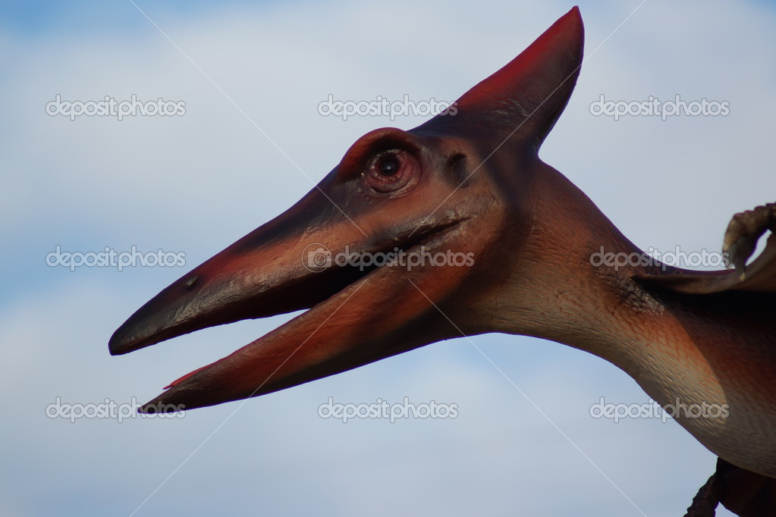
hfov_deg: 4.6
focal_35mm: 450
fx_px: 9699
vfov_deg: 3.1
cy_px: 258
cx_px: 388
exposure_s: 1/500
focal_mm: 300
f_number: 5.6
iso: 125
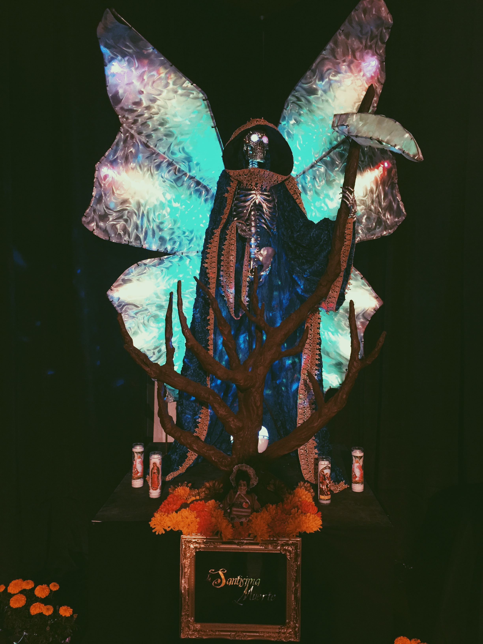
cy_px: 322
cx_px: 242
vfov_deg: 61.7
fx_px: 540
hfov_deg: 48.2
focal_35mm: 29
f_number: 2.2
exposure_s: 1/15
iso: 125
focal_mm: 4.15
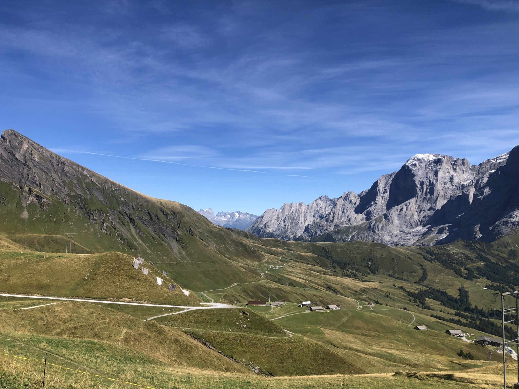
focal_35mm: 28
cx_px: 260
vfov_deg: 49.7
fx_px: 420
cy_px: 194
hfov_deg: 63.4
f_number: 1.8
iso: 20
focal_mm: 3.99
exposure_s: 1/2114
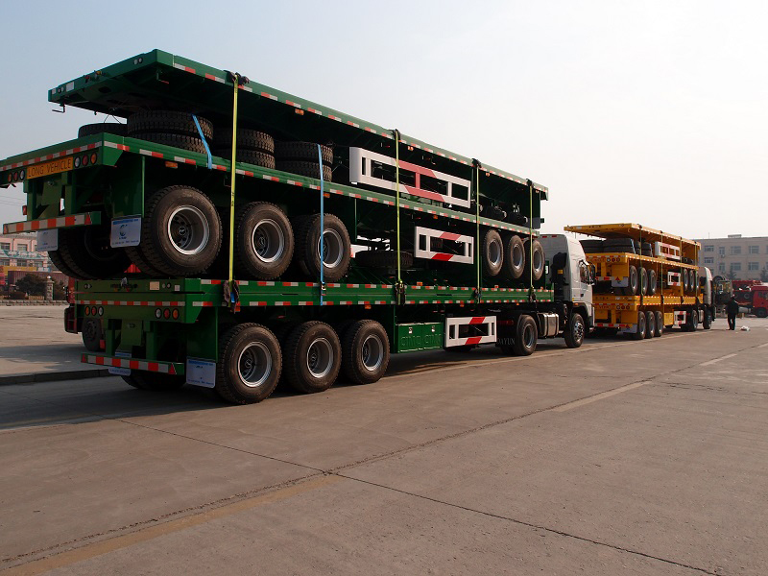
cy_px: 288
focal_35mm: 28
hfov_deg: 63.4
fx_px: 621
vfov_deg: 49.7
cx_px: 384
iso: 100
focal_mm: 6
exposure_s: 1/800
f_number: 4.5
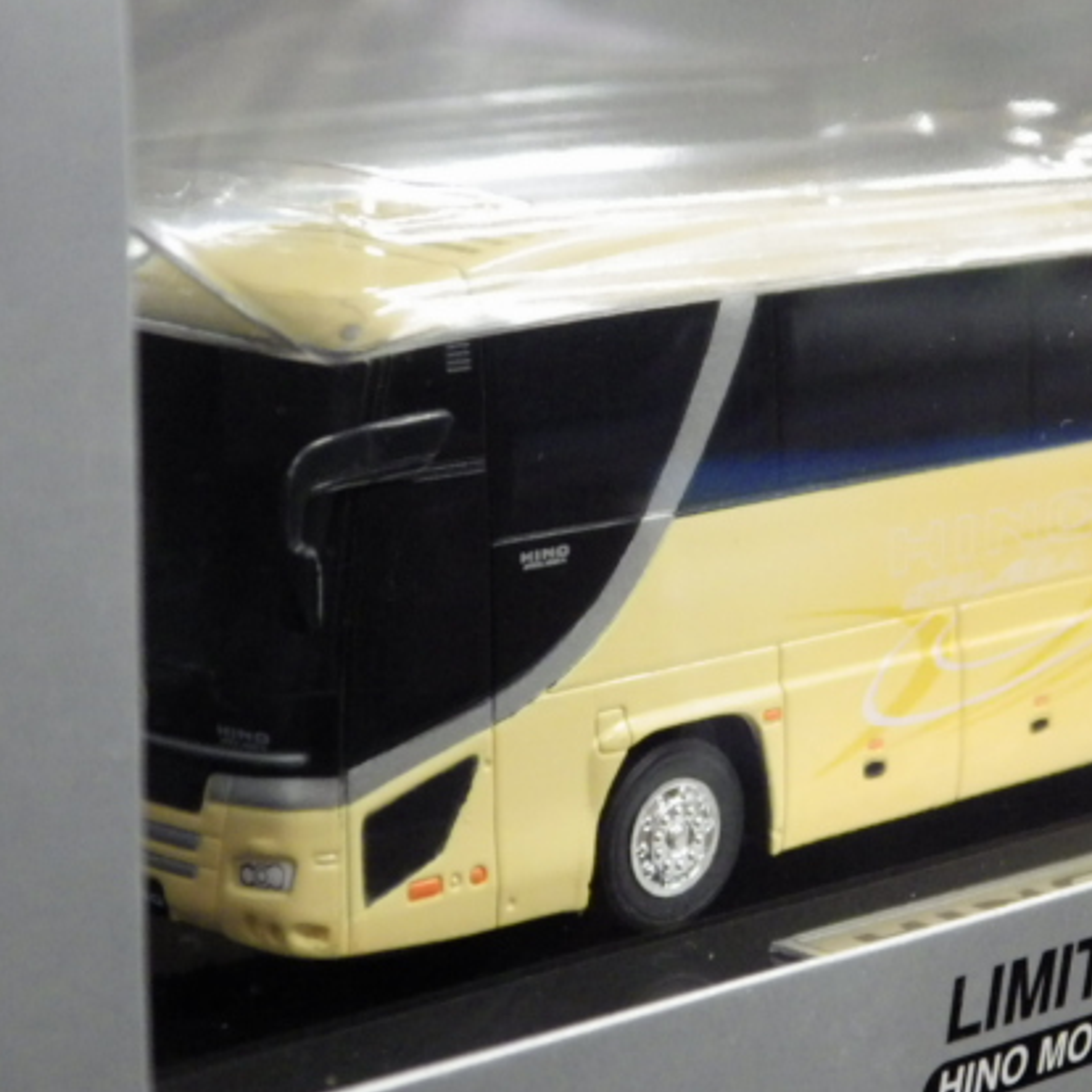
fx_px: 3462
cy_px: 570
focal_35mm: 97
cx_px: 831
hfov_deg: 17.8
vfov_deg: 17.9
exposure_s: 1/30
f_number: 4.2
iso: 800
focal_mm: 12.8
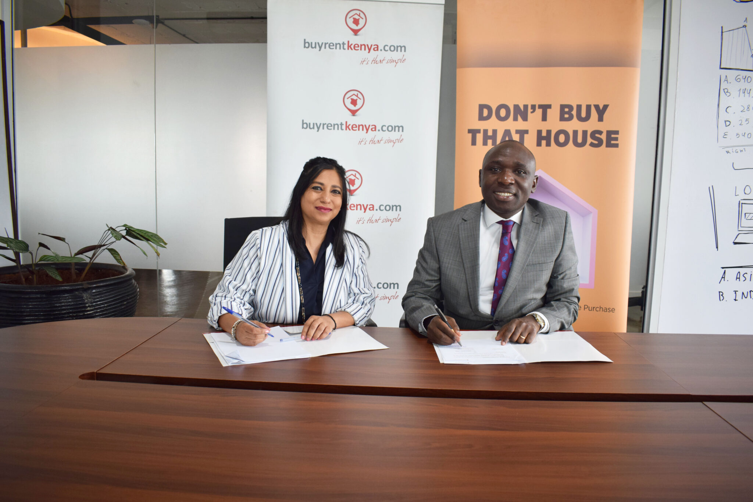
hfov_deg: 67.4
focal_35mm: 27
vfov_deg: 47.9
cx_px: 376
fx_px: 565
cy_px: 251
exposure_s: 1/60
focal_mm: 18
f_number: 4
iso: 450
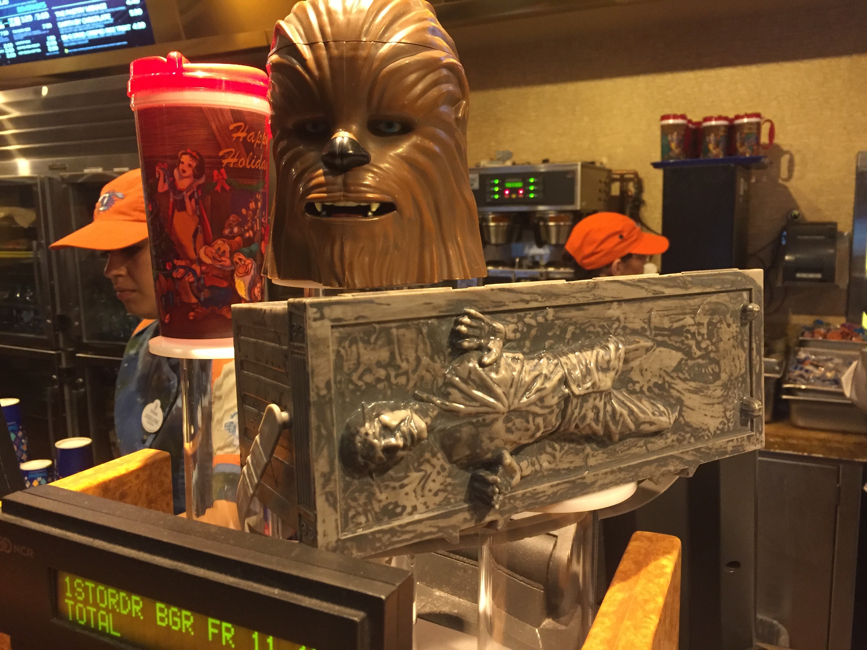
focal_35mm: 29
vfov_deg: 48.2
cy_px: 325
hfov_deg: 61.7
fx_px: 726
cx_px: 434
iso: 200
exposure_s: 1/30
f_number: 2.2
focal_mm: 4.15
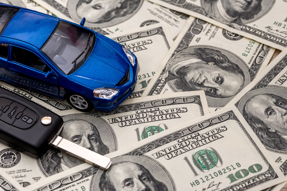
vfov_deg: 13.1
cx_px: 144
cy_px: 96
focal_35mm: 105
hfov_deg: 19.4
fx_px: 837
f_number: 13
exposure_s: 1/160
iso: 500
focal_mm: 105
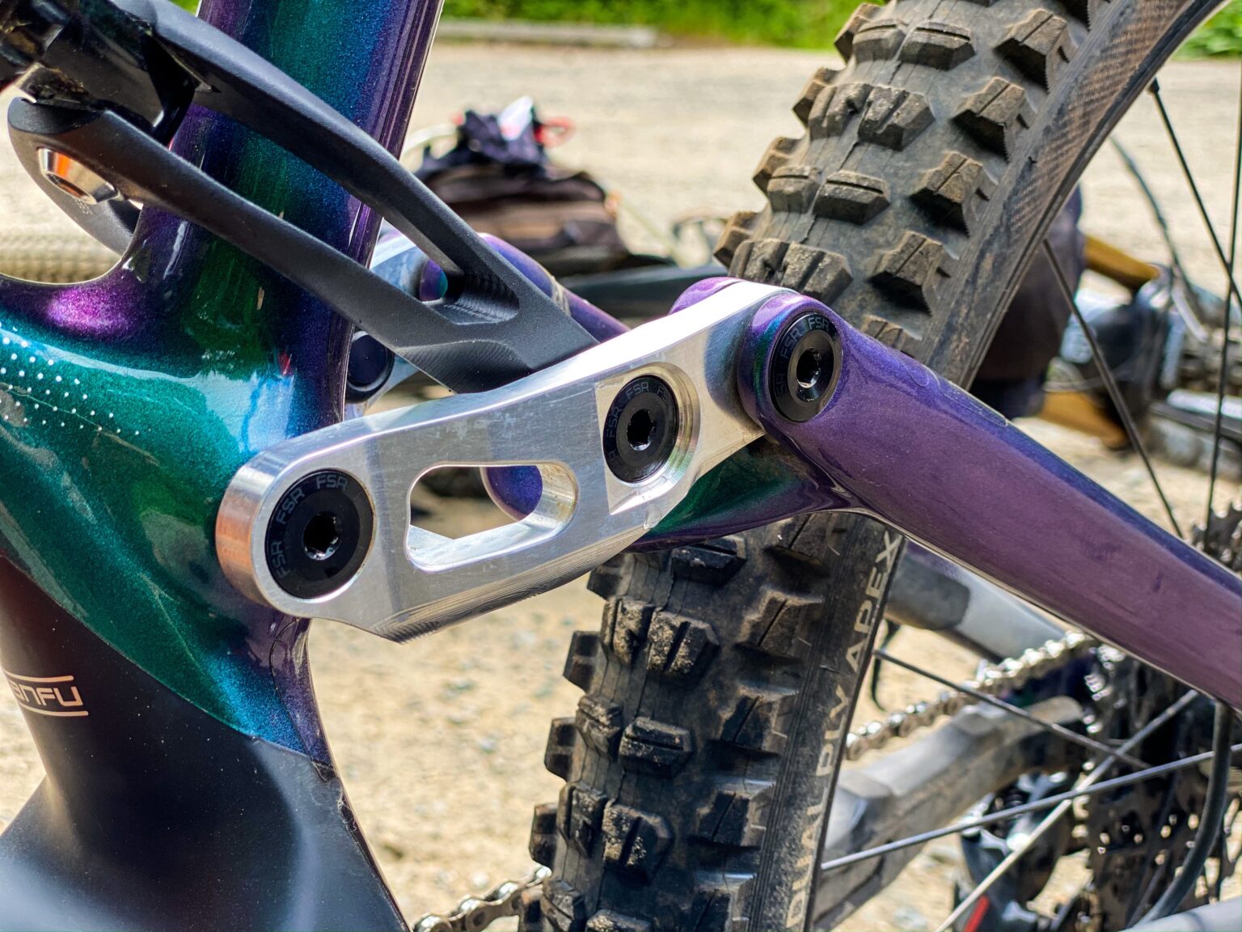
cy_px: 466
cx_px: 621
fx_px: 1866
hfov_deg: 36.8
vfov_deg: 28.0
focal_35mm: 52
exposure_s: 1/120
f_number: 2
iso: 40
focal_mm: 6
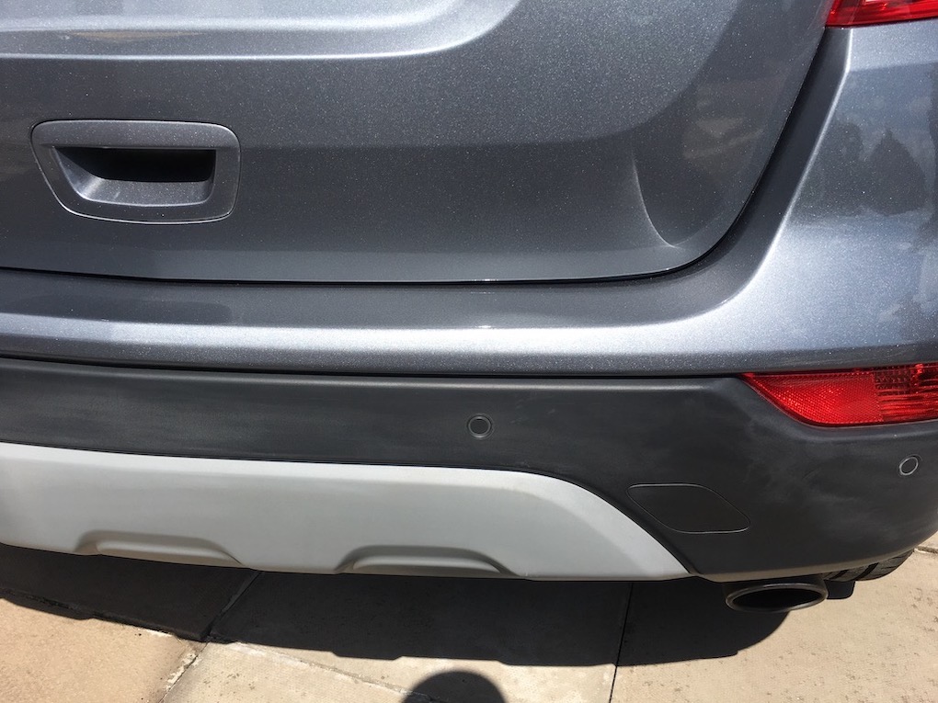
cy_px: 352
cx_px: 469
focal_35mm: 29
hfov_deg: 61.7
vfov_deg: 48.2
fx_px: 786
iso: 25
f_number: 2.2
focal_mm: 4.15
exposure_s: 1/1570
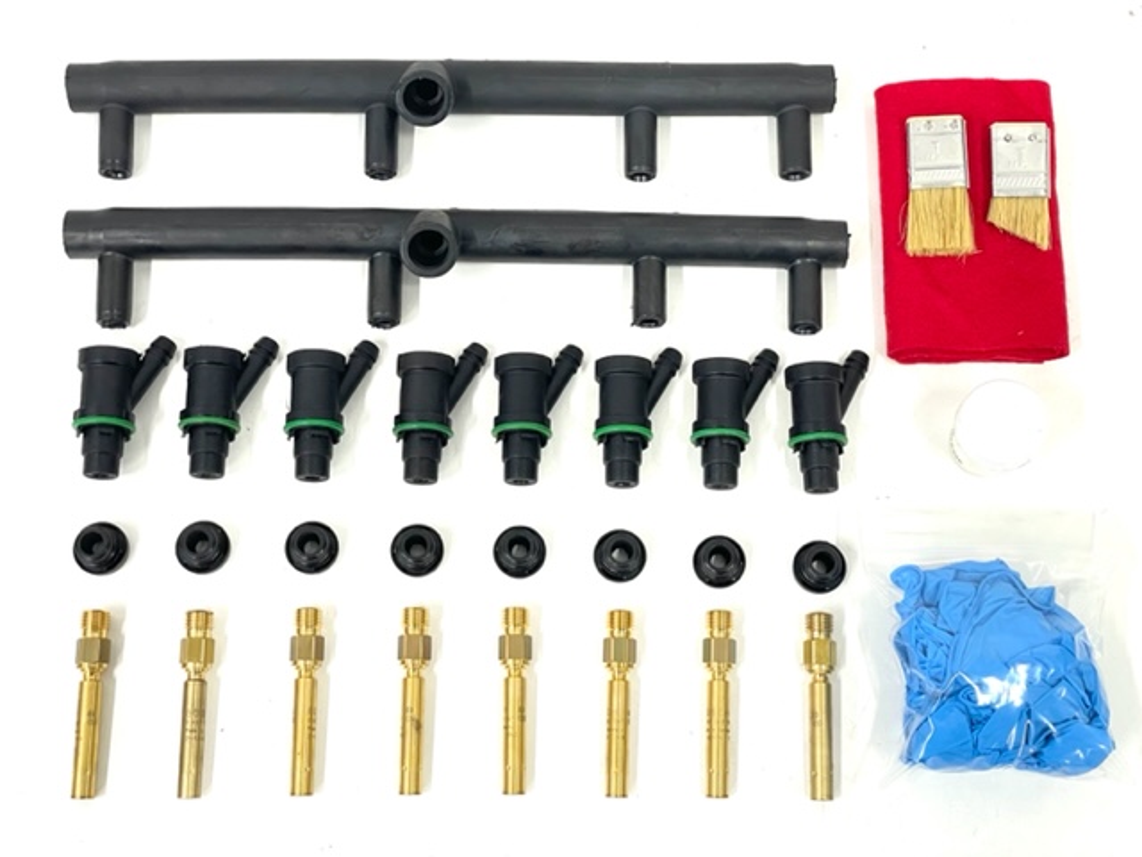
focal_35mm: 52
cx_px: 571
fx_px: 1716
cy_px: 428
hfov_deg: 36.8
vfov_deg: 28.0
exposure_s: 1/60
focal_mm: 6
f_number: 2
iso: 160
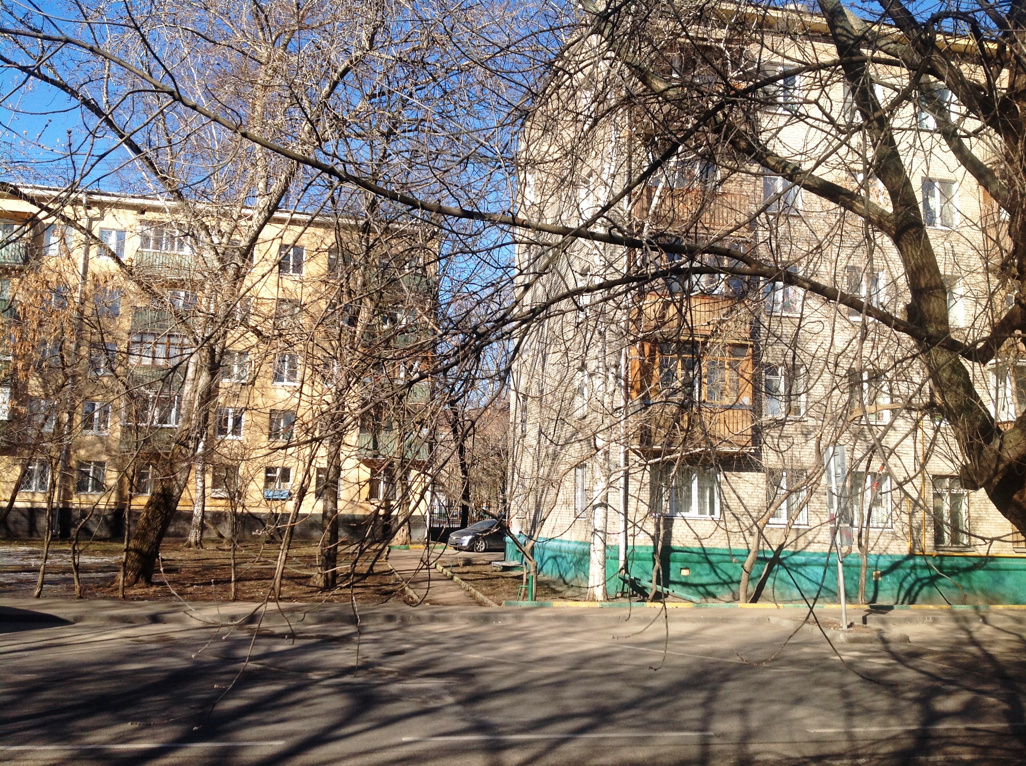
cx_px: 513
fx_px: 1036
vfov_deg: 40.6
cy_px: 383
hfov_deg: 52.7
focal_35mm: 35
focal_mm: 4.28
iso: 50
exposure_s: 1/1008
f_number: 2.4
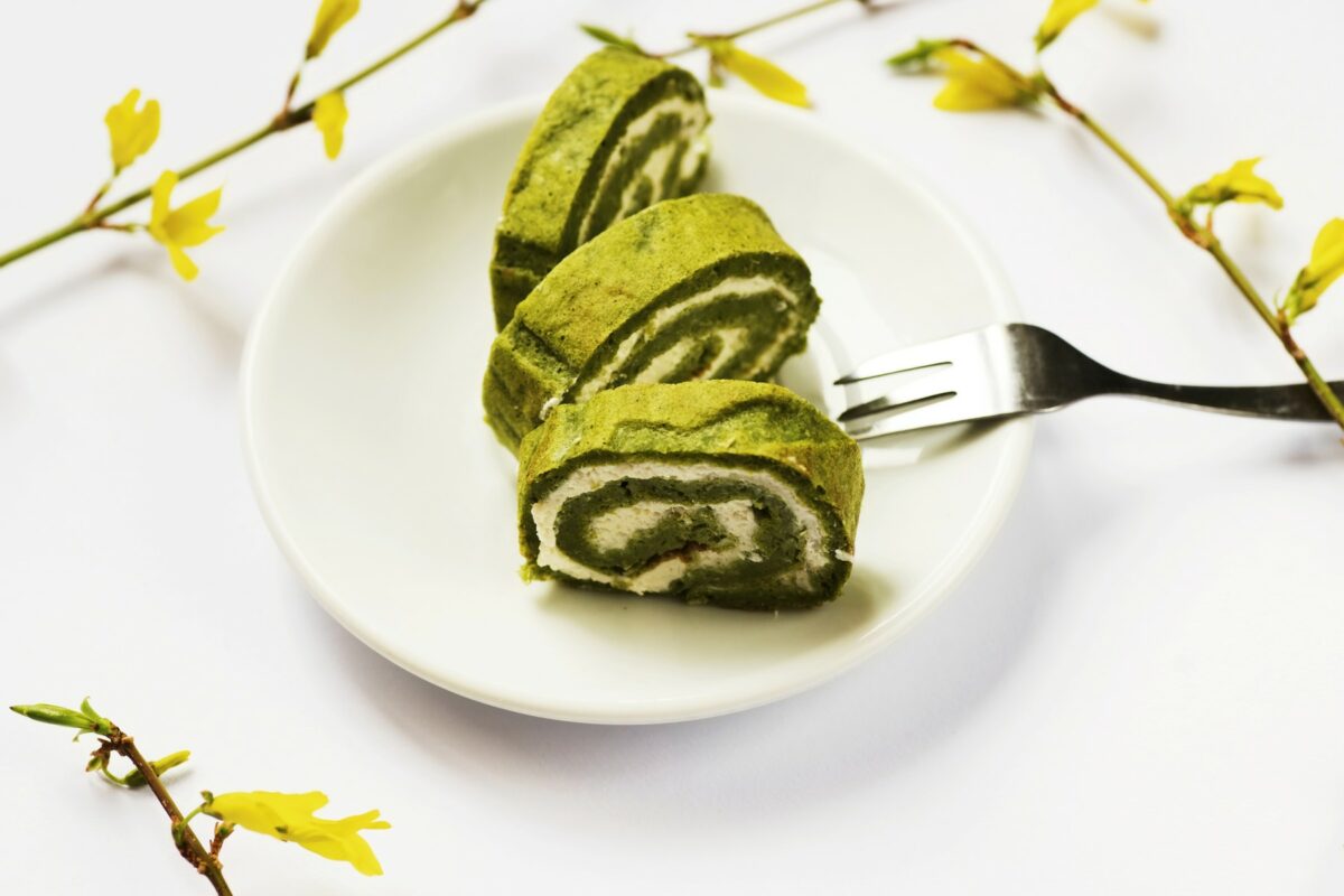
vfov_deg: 15.2
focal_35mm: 90
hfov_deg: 22.6
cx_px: 672
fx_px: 3360
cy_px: 448
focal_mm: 90
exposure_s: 1/100
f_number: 7.1
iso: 640
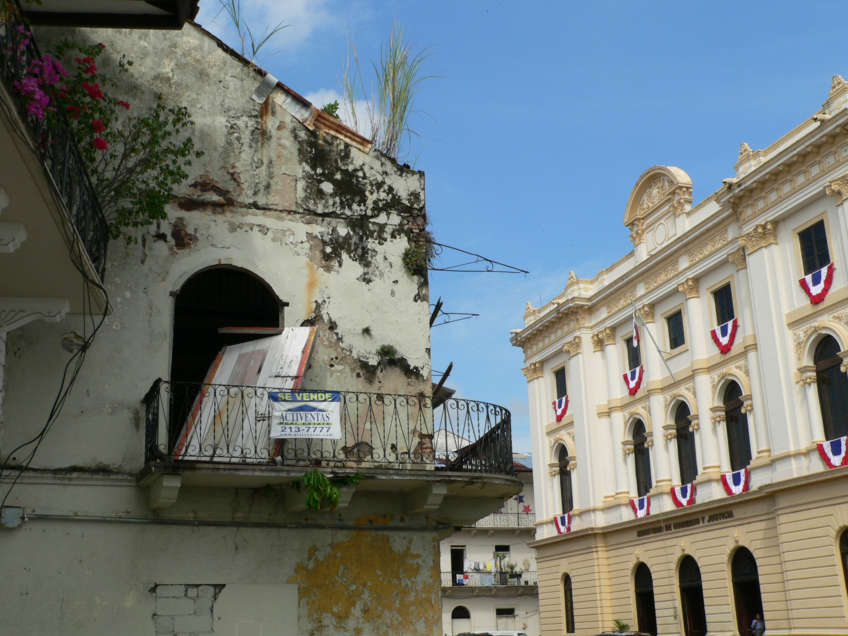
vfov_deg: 33.6
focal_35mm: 43
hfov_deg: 43.9
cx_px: 424
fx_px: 1053
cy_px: 318
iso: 80
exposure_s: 1/500
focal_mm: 7.1
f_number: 4.6
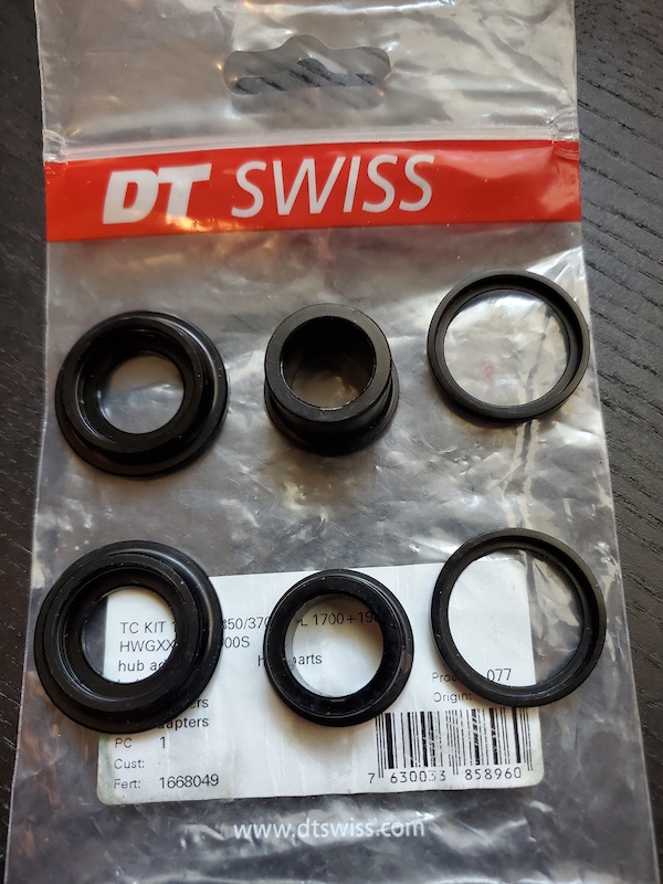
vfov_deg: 67.3
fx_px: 664
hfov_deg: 53.1
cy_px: 442
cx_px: 332
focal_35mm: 26
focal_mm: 4.3
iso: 500
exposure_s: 1/40
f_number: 1.5
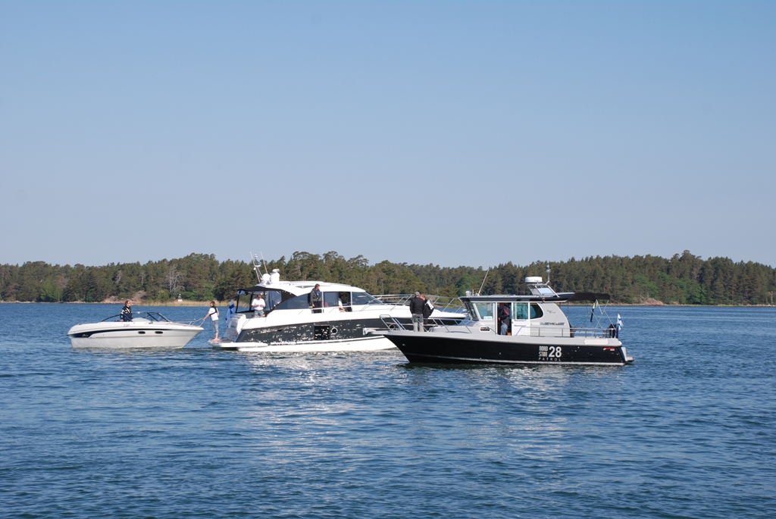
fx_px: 1618
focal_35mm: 75
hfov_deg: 27.0
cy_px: 260
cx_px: 388
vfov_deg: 18.2
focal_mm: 50
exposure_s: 1/320
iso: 125
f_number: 9
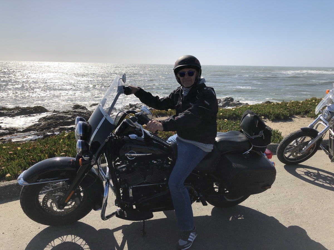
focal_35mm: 28
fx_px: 270
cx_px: 167
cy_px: 125
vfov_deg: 49.7
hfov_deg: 63.4
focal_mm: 4
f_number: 1.8
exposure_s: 1/6024
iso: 25
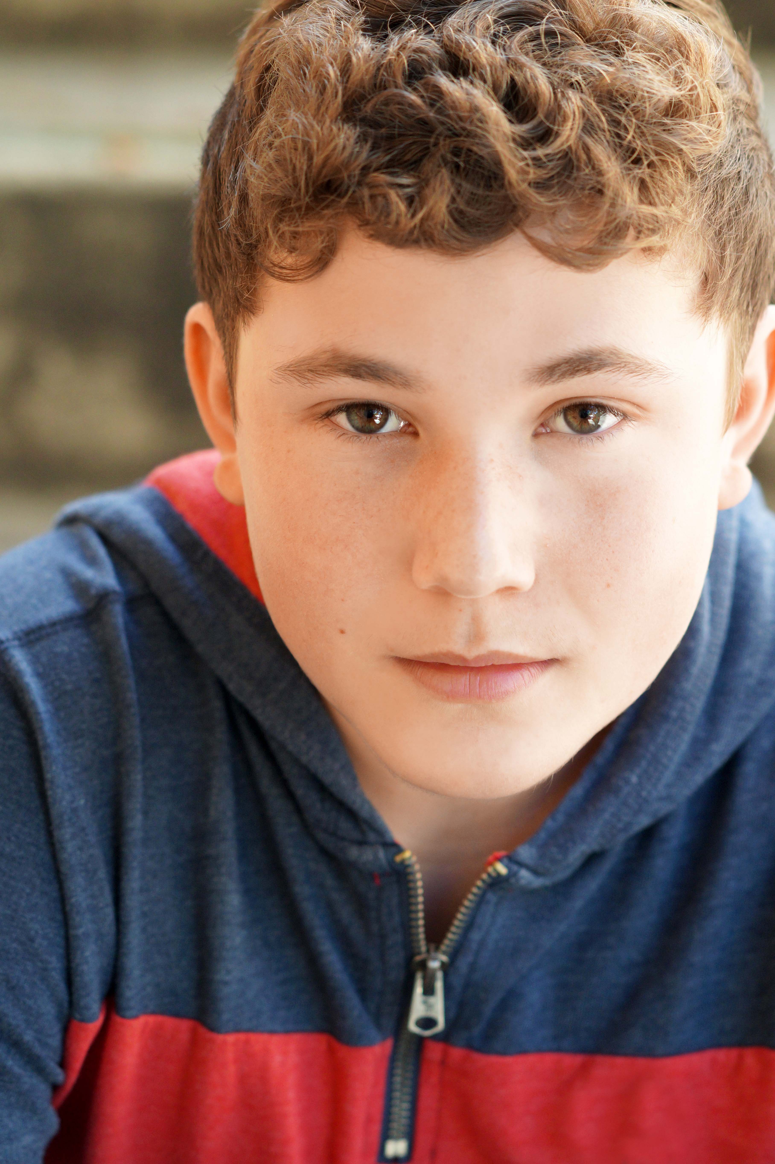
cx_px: 388
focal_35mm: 202
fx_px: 6545
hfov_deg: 6.8
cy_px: 582
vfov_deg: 10.2
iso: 1000
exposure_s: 1/250
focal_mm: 135
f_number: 4
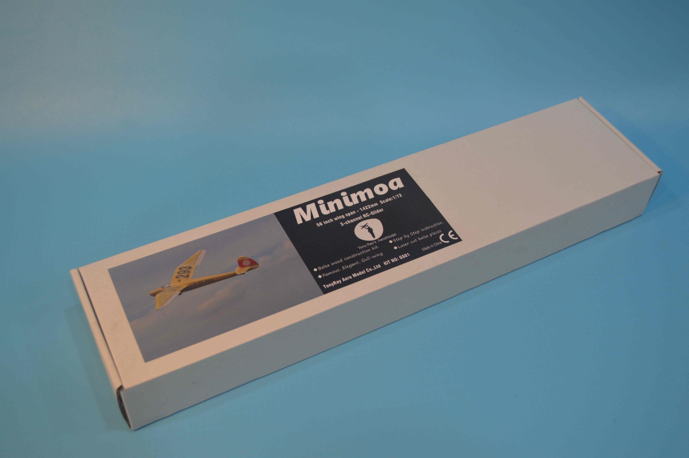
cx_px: 344
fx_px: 746
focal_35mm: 39
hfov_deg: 49.6
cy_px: 229
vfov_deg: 34.1
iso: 400
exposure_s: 1/80
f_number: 4.5
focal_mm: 26
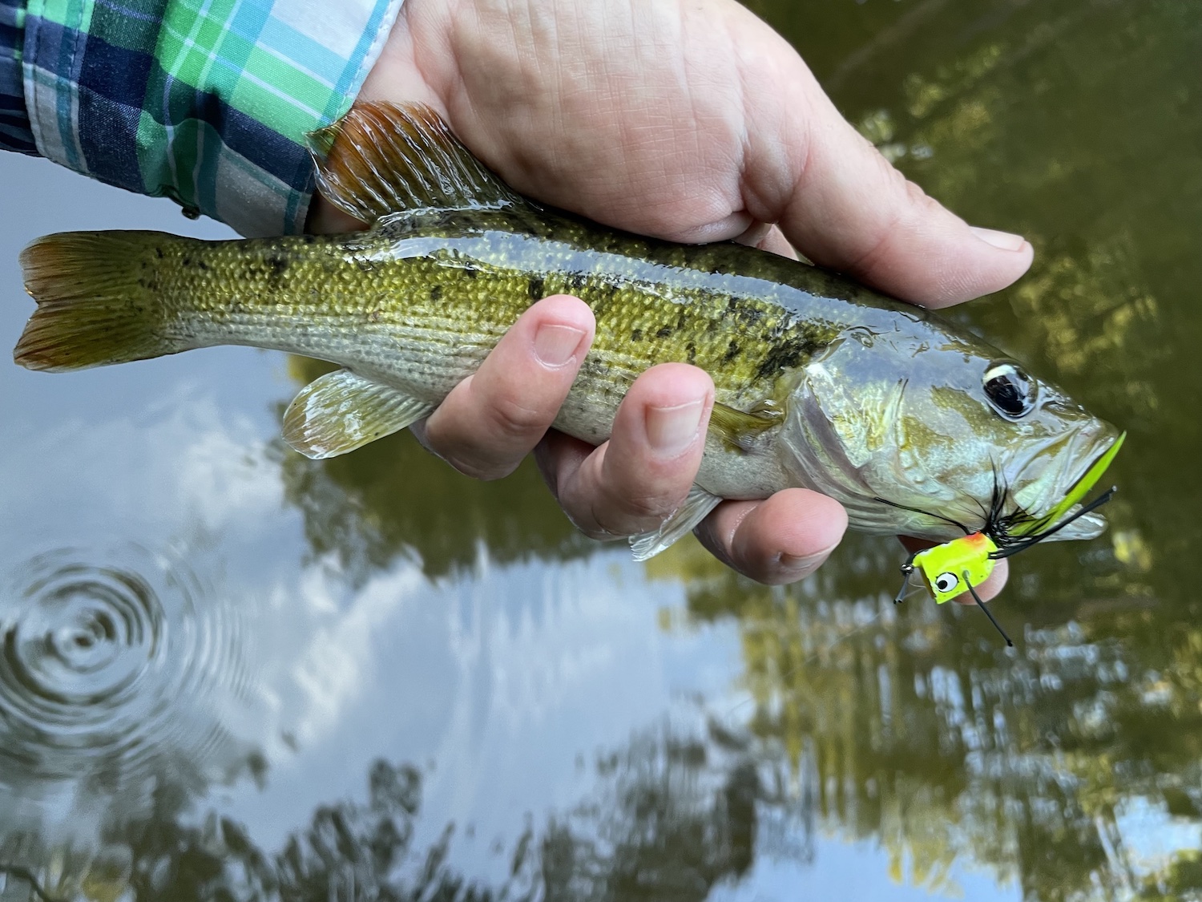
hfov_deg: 67.3
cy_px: 451
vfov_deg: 53.1
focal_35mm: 26
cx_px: 601
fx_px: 903
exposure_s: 1/91
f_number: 1.6
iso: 125
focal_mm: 4.2
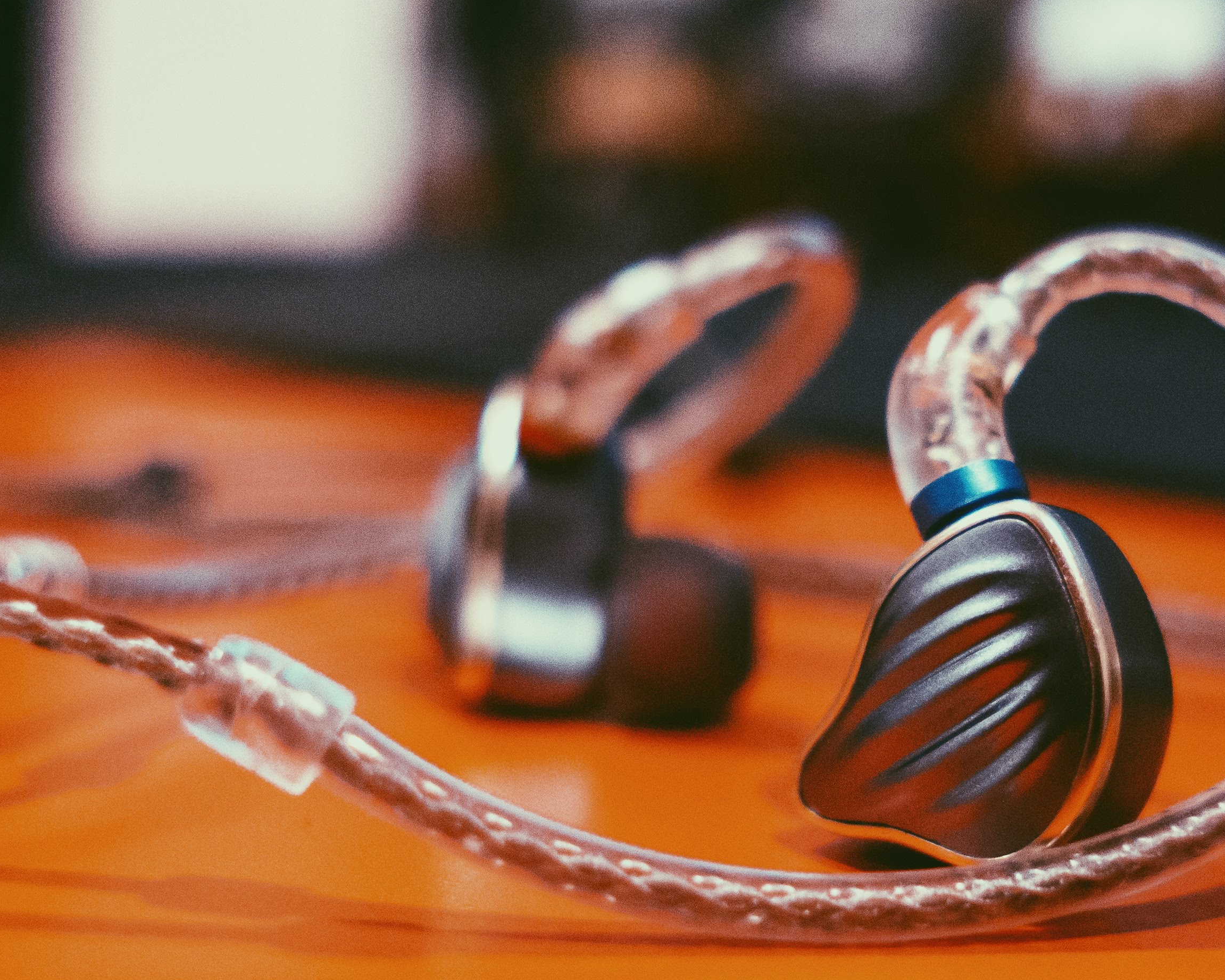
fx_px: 2066
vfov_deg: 26.7
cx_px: 835
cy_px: 542
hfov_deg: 32.7
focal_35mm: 57
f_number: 2.8
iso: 3200
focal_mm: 19
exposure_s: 1/160
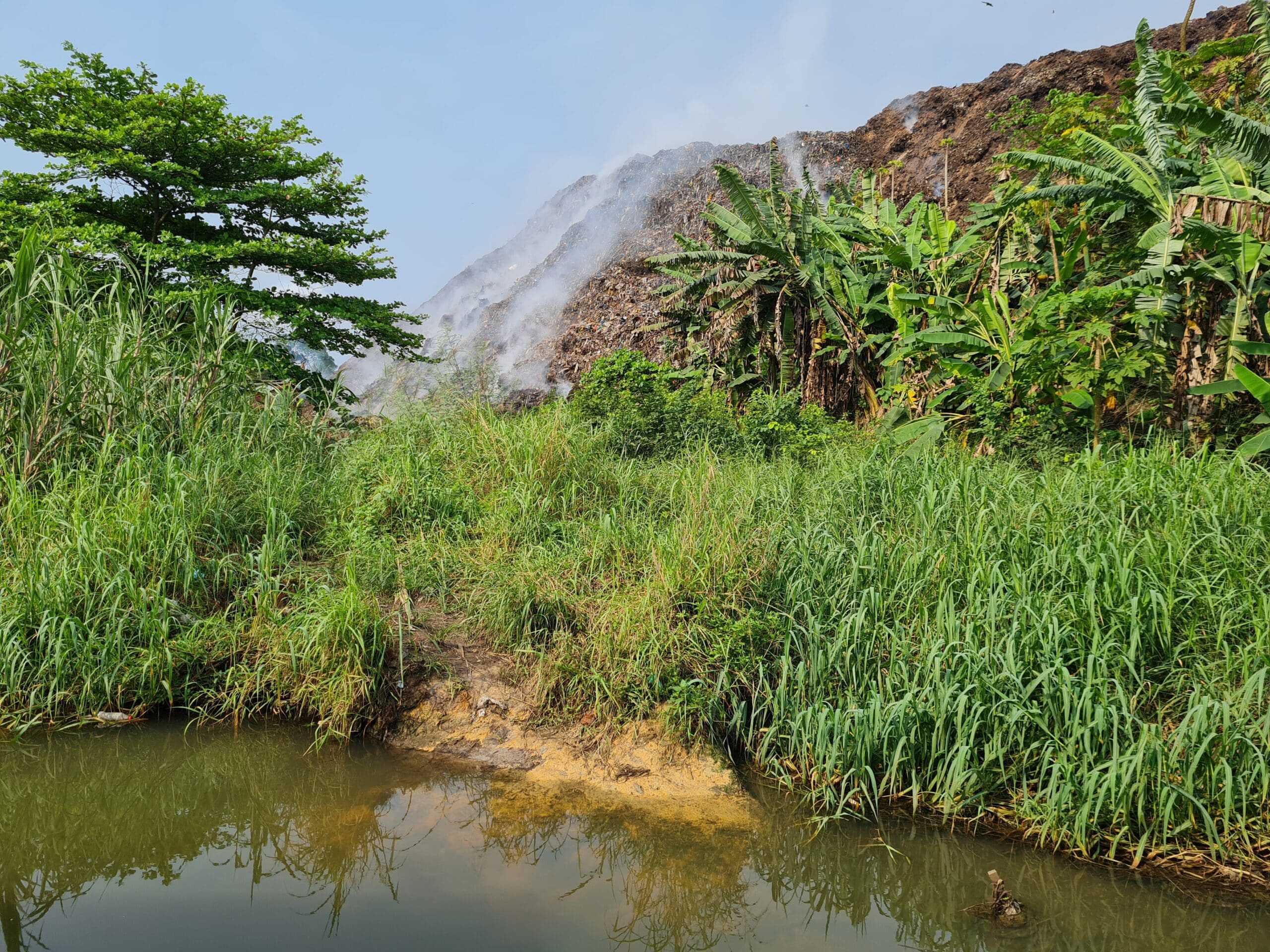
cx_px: 635
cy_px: 476
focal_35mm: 26
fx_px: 954
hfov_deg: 67.3
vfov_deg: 53.1
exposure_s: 1/1708
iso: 50
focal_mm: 5.4
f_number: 1.8
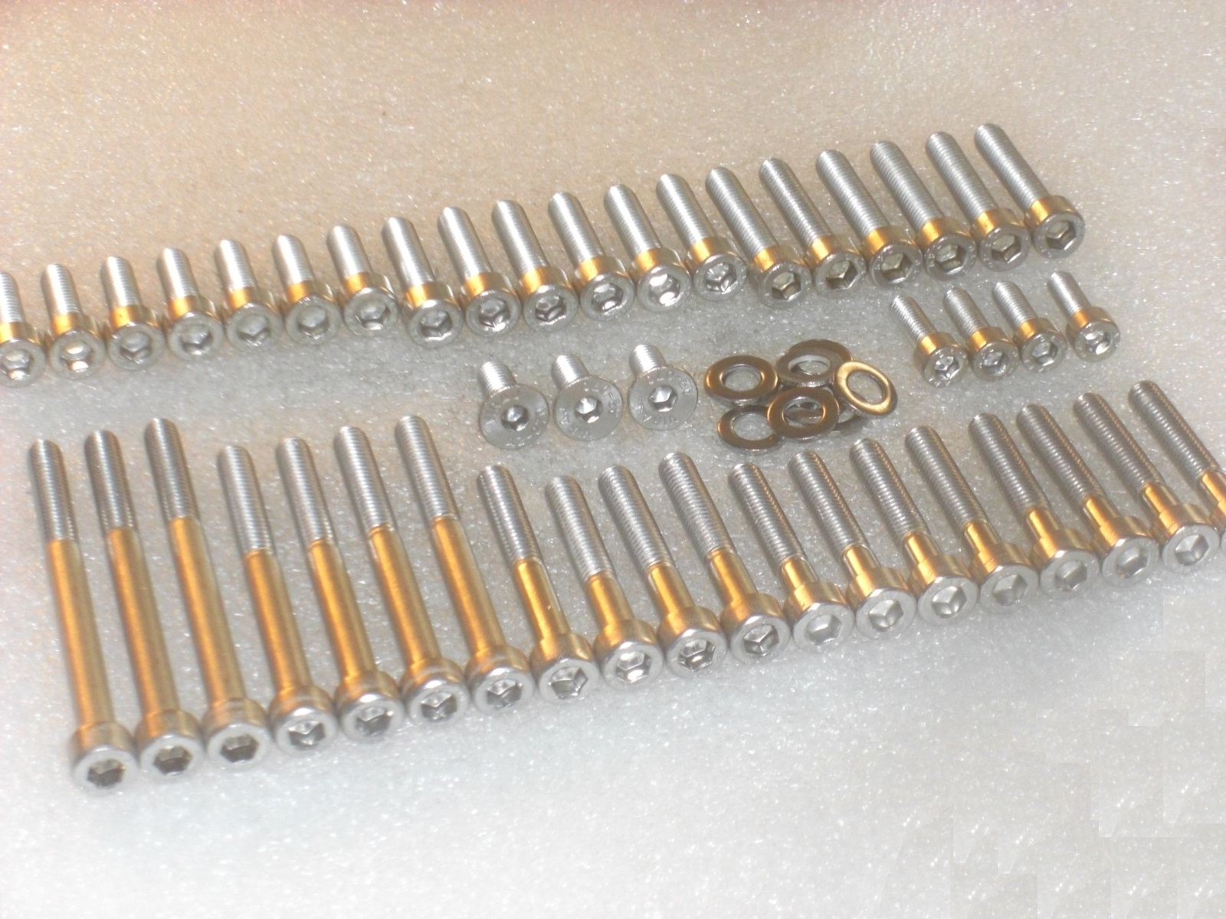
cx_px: 613
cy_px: 460
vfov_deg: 13.0
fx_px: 4038
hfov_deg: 17.3
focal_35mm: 114
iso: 400
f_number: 5.1
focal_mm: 23.7
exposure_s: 1/60
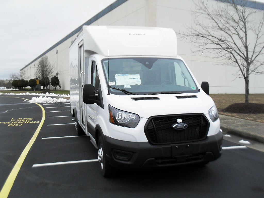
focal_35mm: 35
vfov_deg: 40.7
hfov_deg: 52.6
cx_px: 132
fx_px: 267
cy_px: 99
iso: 100
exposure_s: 1/350
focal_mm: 6.3
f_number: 3.2
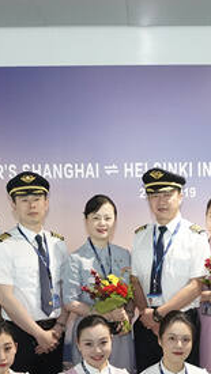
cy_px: 303
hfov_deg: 18.7
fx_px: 636
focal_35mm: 64
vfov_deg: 31.9
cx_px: 158
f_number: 4.5
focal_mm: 21
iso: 5000
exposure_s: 1/200
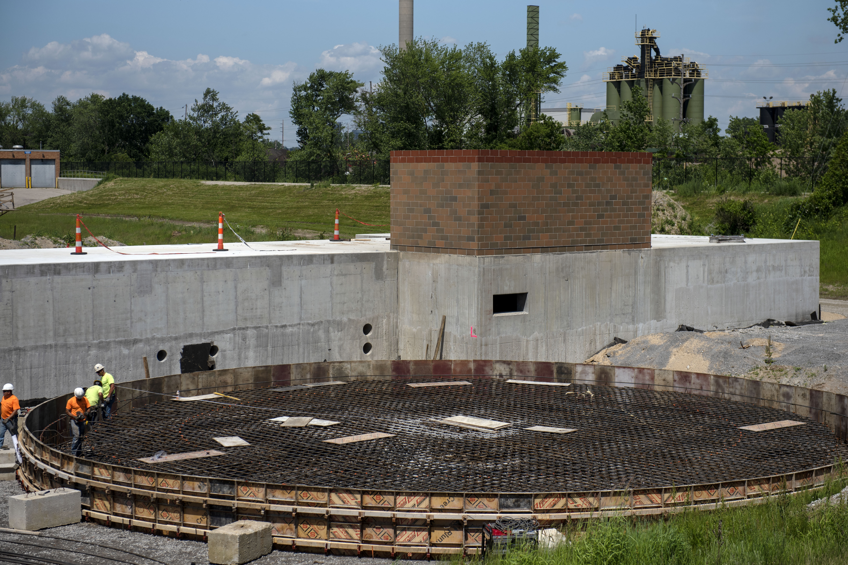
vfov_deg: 19.5
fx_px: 1649
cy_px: 282
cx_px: 424
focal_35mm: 70
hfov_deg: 28.8
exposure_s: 1/4000
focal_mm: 70
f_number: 4.5
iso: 100
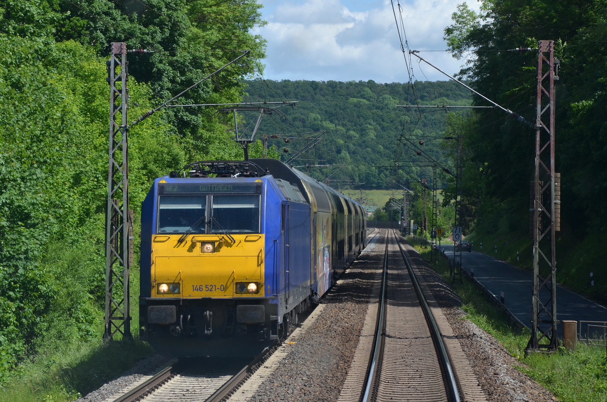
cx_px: 304
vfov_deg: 11.4
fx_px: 2019
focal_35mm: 120
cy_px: 201
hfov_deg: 17.1
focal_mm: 80
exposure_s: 1/800
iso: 250
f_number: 8
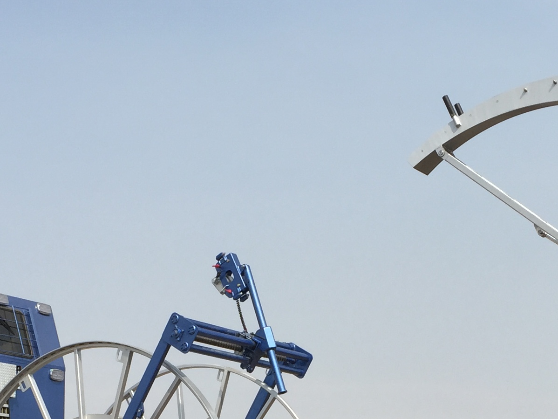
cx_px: 254
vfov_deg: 18.0
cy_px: 460
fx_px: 1274
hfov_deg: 24.7
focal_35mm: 79
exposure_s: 1/2198
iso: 32
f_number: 2.2
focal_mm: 4.15
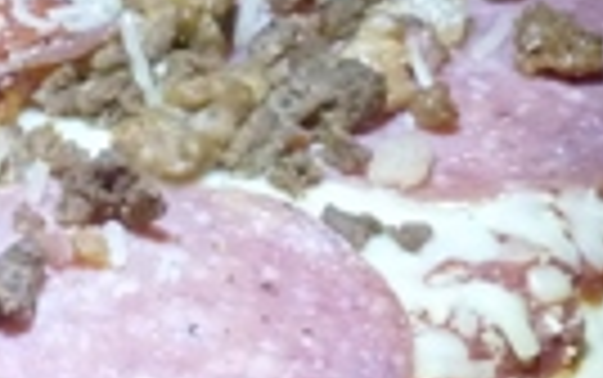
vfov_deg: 6.5
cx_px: -585
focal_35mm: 202
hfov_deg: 9.7
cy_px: 234
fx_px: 3322
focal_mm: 5.3
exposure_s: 1/13
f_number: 3.5
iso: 400
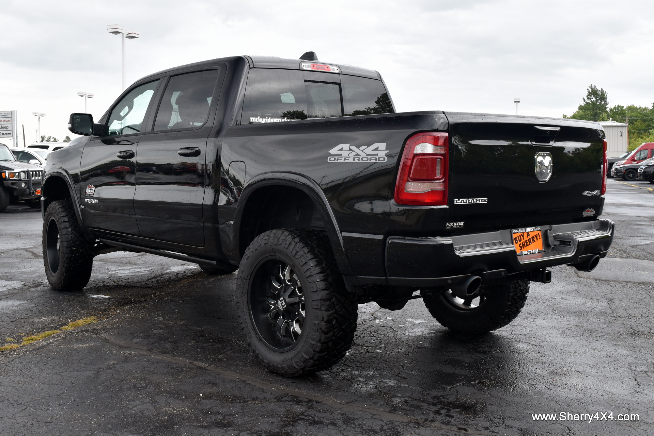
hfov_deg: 51.3
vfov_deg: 35.5
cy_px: 218
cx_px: 327
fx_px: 682
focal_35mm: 38
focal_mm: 25
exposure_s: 1/200
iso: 400
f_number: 7.1
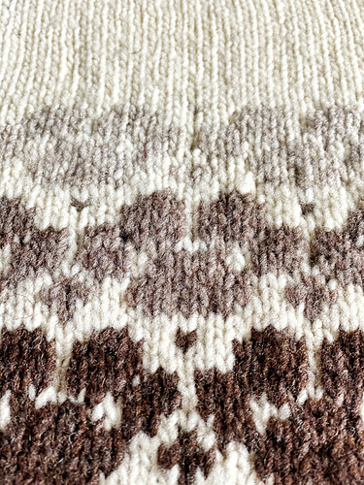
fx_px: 729
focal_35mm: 52
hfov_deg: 28.0
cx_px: 182
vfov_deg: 36.8
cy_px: 242
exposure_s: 1/122
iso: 160
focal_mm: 6
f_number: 2
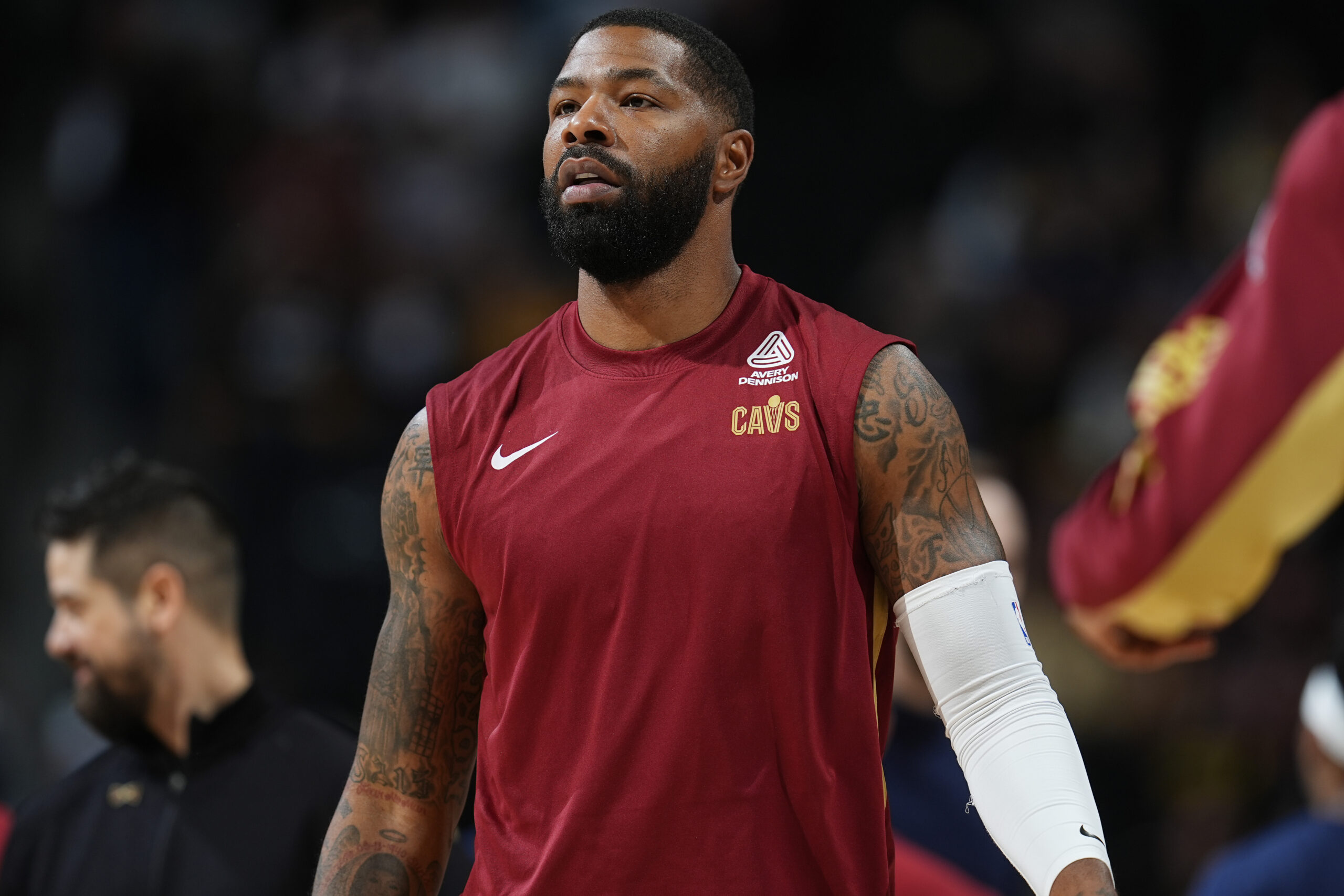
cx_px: 672
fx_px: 14933
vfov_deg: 3.4
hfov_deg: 5.2
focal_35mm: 400
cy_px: 448
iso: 400
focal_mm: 400
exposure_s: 1/1600
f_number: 3.5
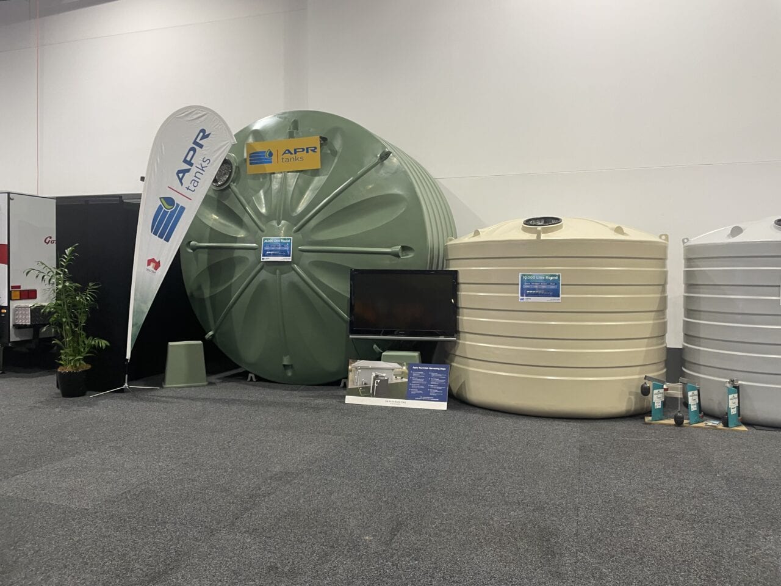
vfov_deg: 53.1
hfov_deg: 67.3
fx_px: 587
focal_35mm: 26
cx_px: 390
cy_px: 293
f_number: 1.6
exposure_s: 1/50
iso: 80
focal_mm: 4.2
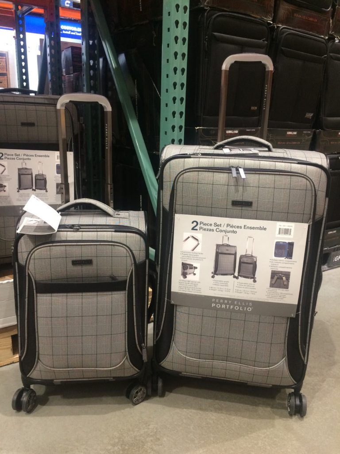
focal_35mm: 29
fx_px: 380
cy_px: 227
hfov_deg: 48.2
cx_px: 170
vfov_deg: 61.7
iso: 160
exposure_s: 1/30
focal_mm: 4.15
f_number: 2.2
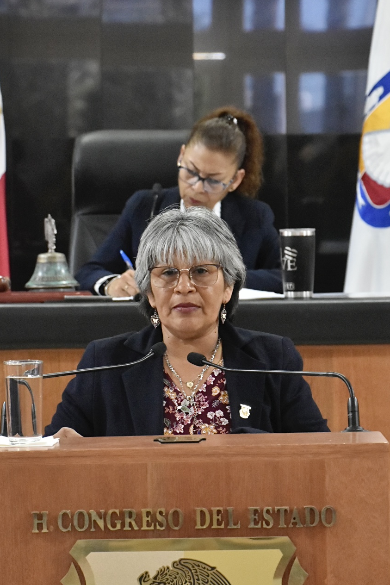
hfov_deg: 7.5
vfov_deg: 11.3
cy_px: 251
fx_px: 2967
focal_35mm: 183
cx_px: 189
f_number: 5.3
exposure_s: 1/60
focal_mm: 95
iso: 2500
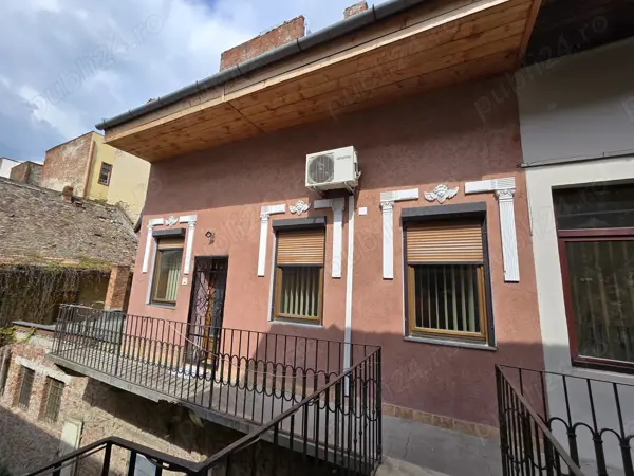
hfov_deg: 106.2
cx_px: 317
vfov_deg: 89.9
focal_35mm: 13
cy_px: 238
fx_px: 238
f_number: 2.2
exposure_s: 1/1884
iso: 50
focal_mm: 2.2
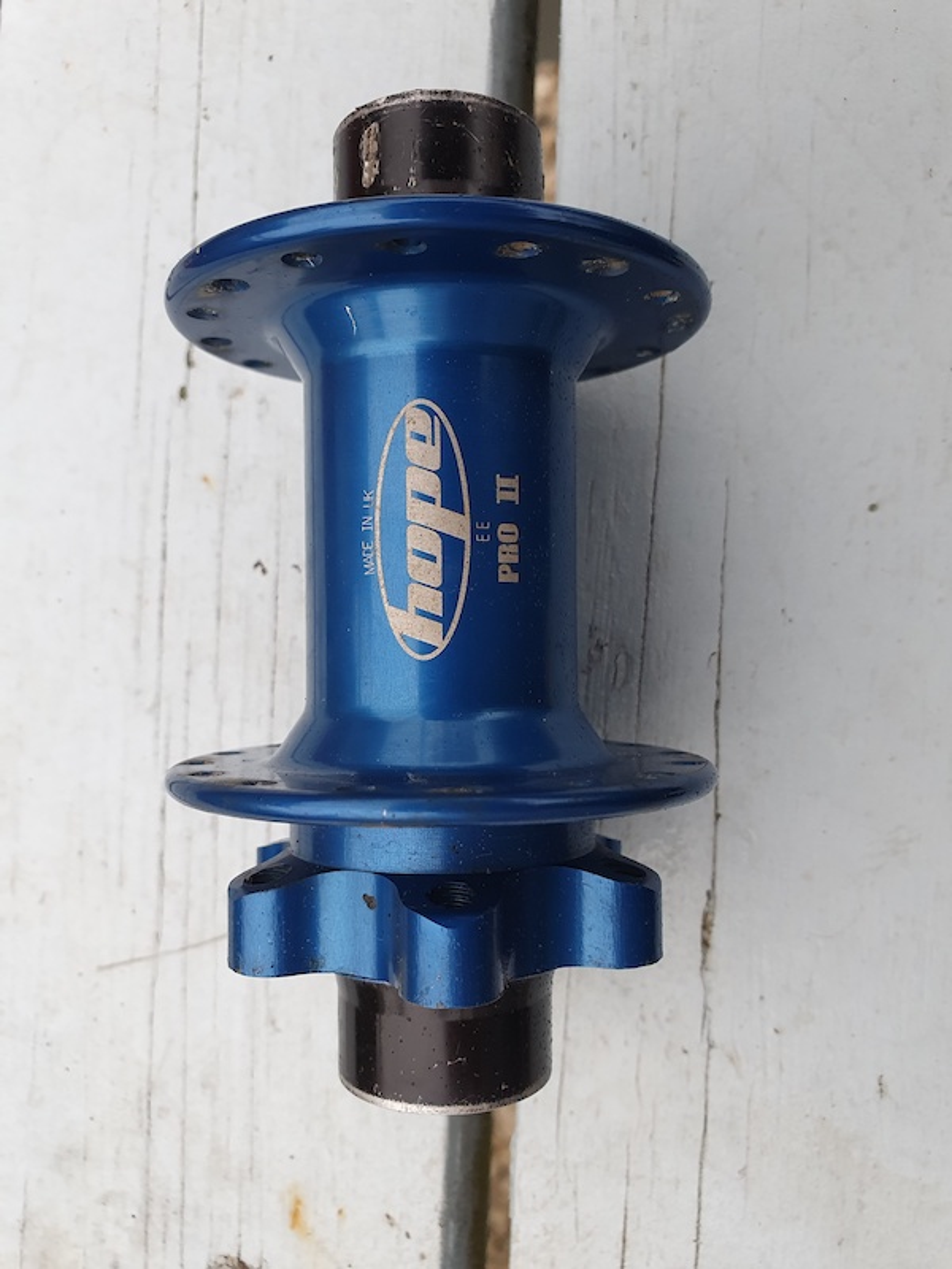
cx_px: 476
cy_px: 634
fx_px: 953
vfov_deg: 67.3
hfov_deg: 53.1
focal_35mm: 26
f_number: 2.4
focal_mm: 4.32
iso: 160
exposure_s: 1/120
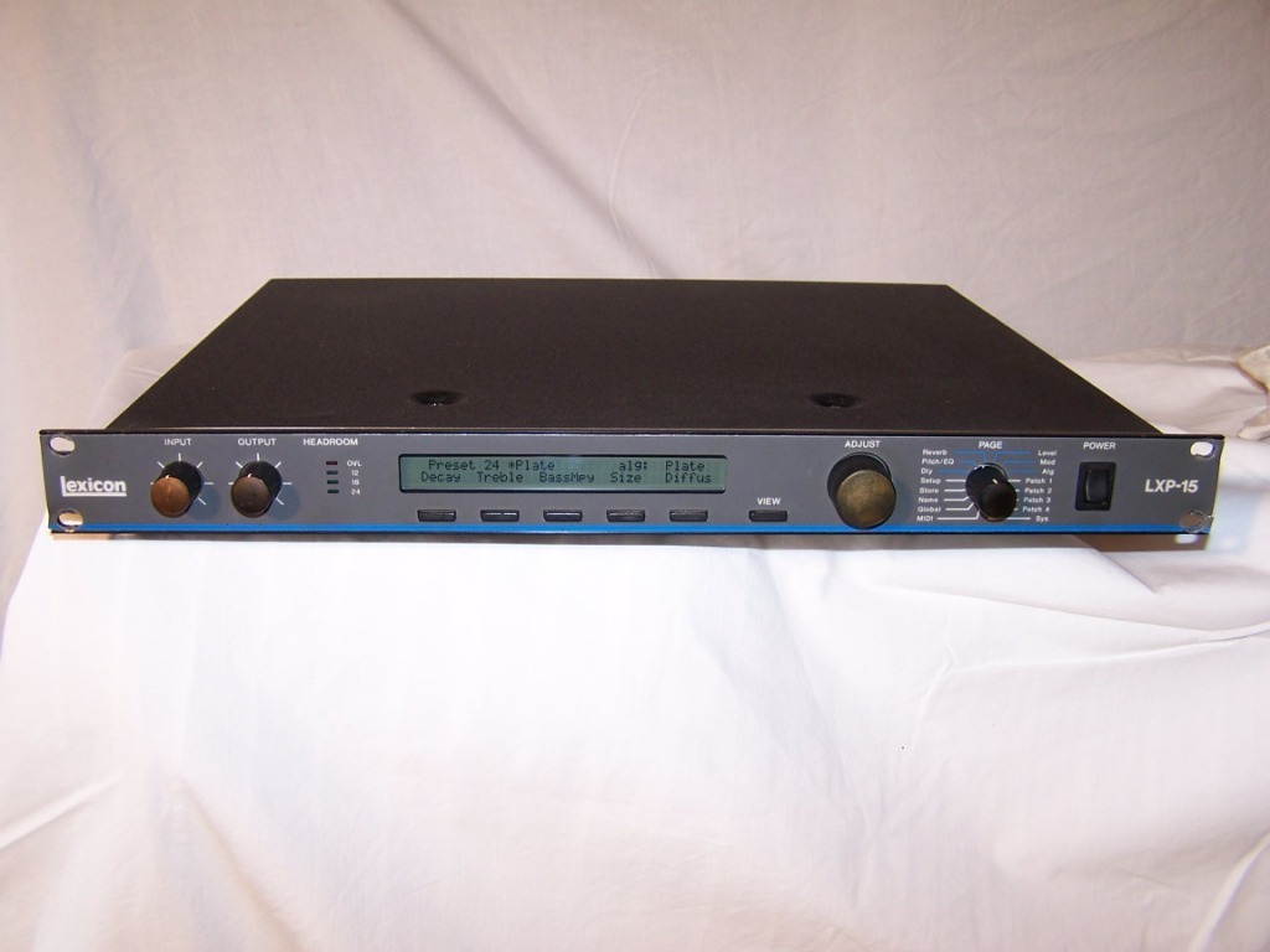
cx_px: 635
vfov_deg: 37.7
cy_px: 476
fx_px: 1394
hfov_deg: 49.0
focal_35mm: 38
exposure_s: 1/125
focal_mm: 6.3
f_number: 2.8
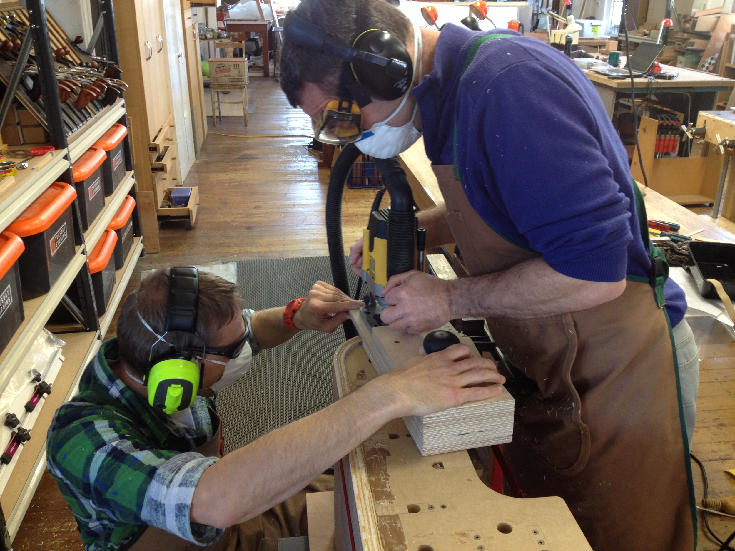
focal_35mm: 35
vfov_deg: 40.7
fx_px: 743
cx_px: 368
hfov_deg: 52.6
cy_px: 276
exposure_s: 1/20
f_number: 2.4
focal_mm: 4.28
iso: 100
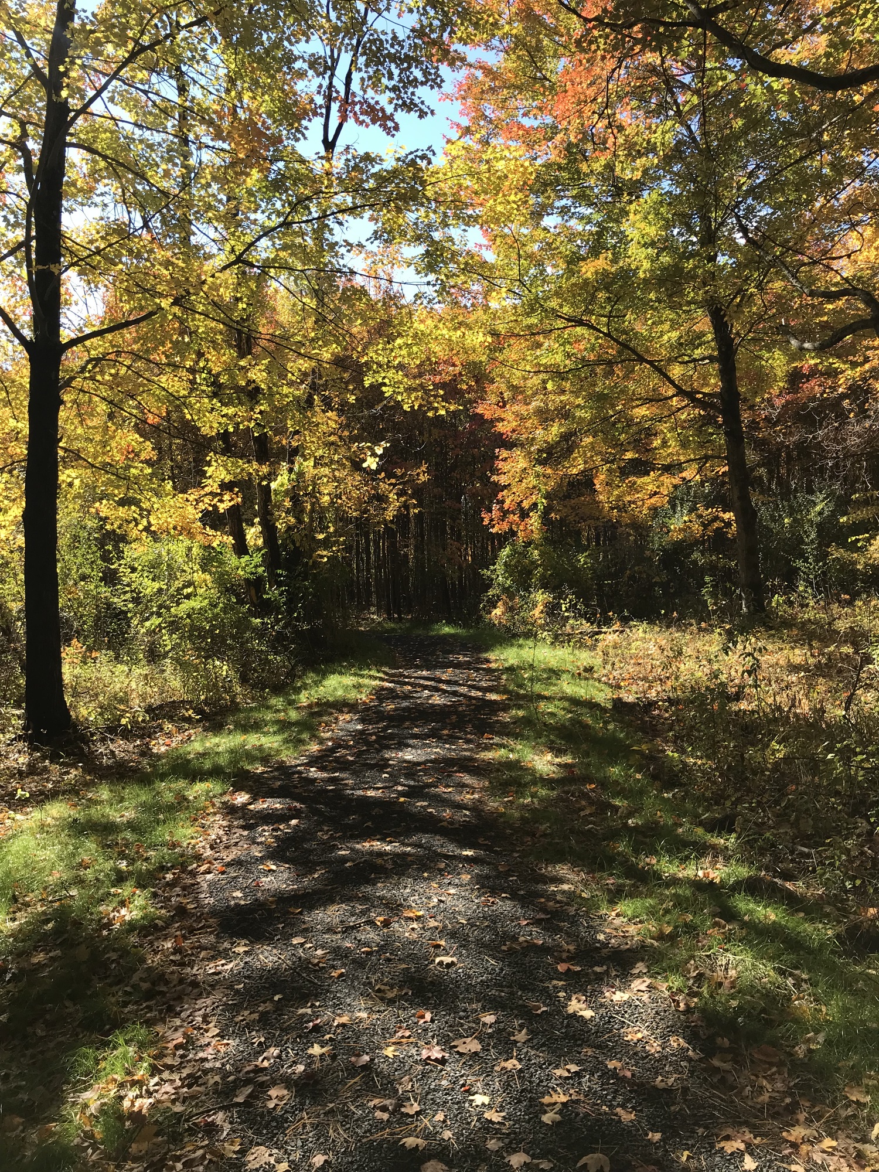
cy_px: 586
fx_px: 948
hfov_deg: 49.7
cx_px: 440
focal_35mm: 28
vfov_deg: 63.4
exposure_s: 1/805
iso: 20
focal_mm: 3.99
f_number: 1.8
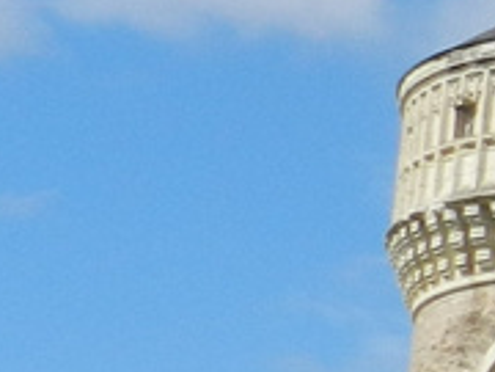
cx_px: 1917
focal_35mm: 256
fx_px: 3661
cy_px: 174
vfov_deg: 5.8
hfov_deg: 6.4
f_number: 4.5
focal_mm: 5.6
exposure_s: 1/1000
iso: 160
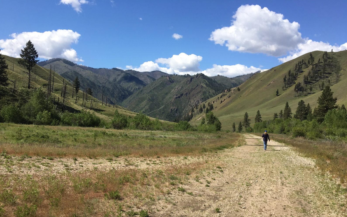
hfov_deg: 61.2
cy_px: 131
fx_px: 293
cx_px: 175
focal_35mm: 31
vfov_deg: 40.4
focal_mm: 4.15
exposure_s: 1/1789
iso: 25
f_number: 2.2
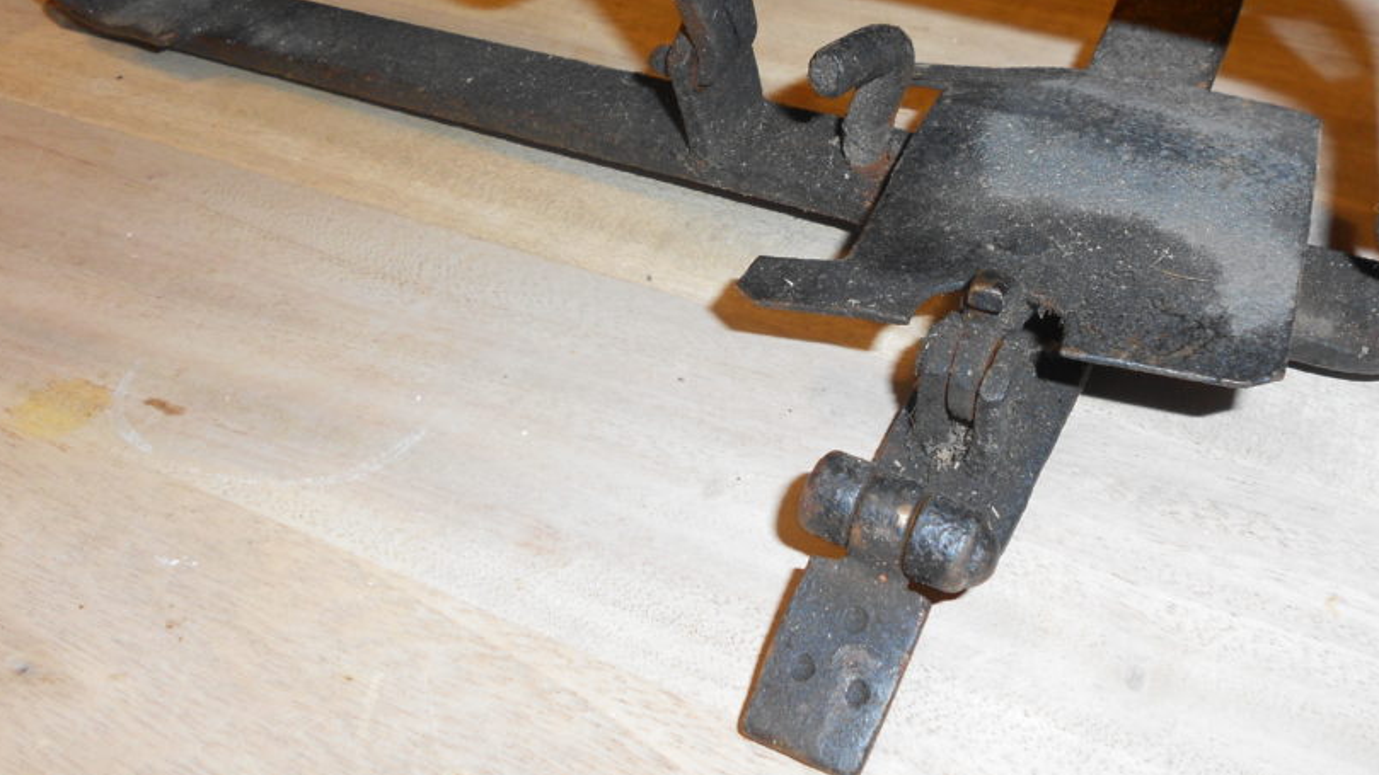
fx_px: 1463
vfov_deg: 29.4
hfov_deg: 50.3
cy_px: 242
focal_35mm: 40
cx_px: 806
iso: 80
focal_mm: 5.1
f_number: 3.4
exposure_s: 1/25
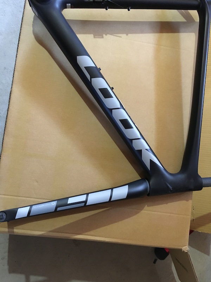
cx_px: 106
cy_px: 141
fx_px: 236
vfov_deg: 61.7
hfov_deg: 48.2
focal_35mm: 29
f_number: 2.2
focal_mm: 4.15
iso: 400
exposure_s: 1/15
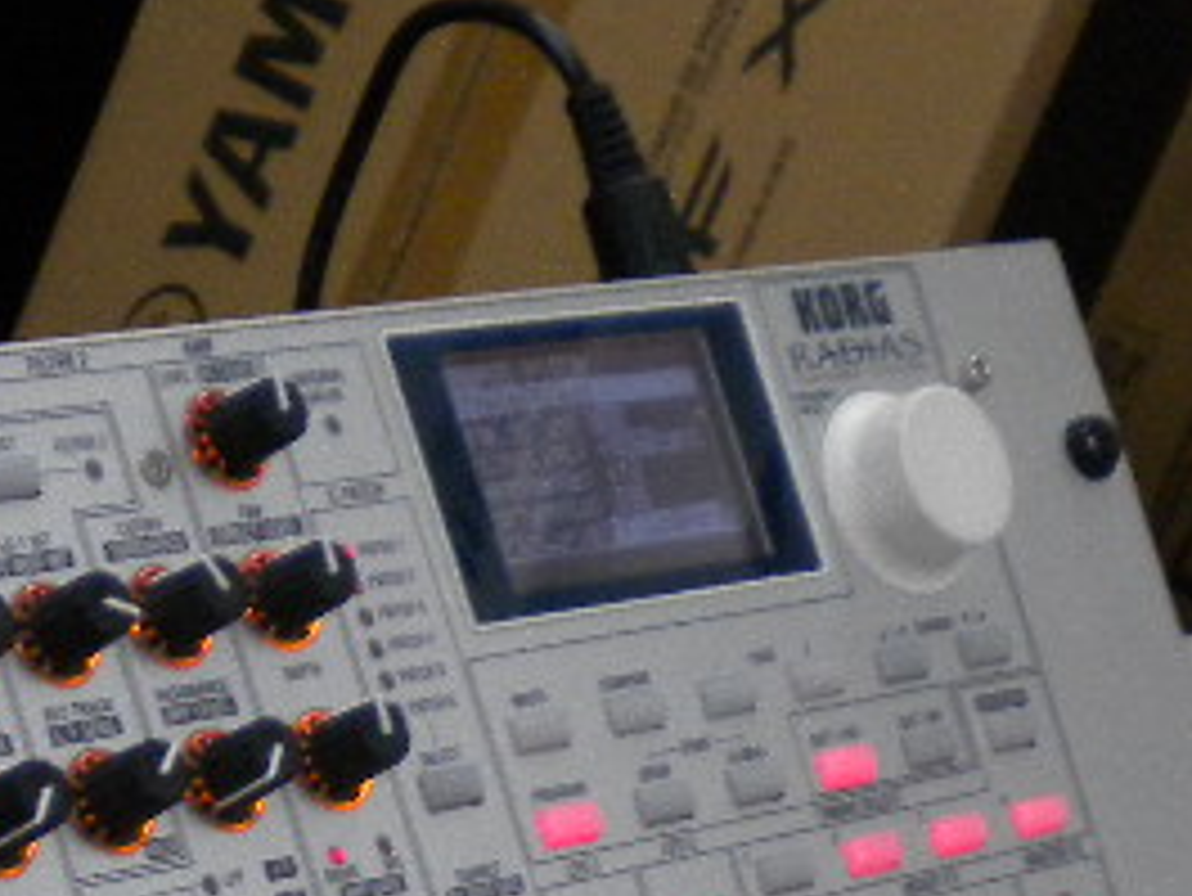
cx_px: 598
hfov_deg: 14.6
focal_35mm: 135
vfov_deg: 10.3
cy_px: 1675
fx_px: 4651
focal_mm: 6.3
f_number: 3.1
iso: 290
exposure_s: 1/60
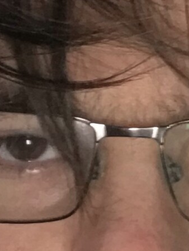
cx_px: 176
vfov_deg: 10.9
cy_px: 115
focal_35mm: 182
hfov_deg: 8.1
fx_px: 1324
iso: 200
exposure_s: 1/20
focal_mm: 2.87
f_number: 2.2
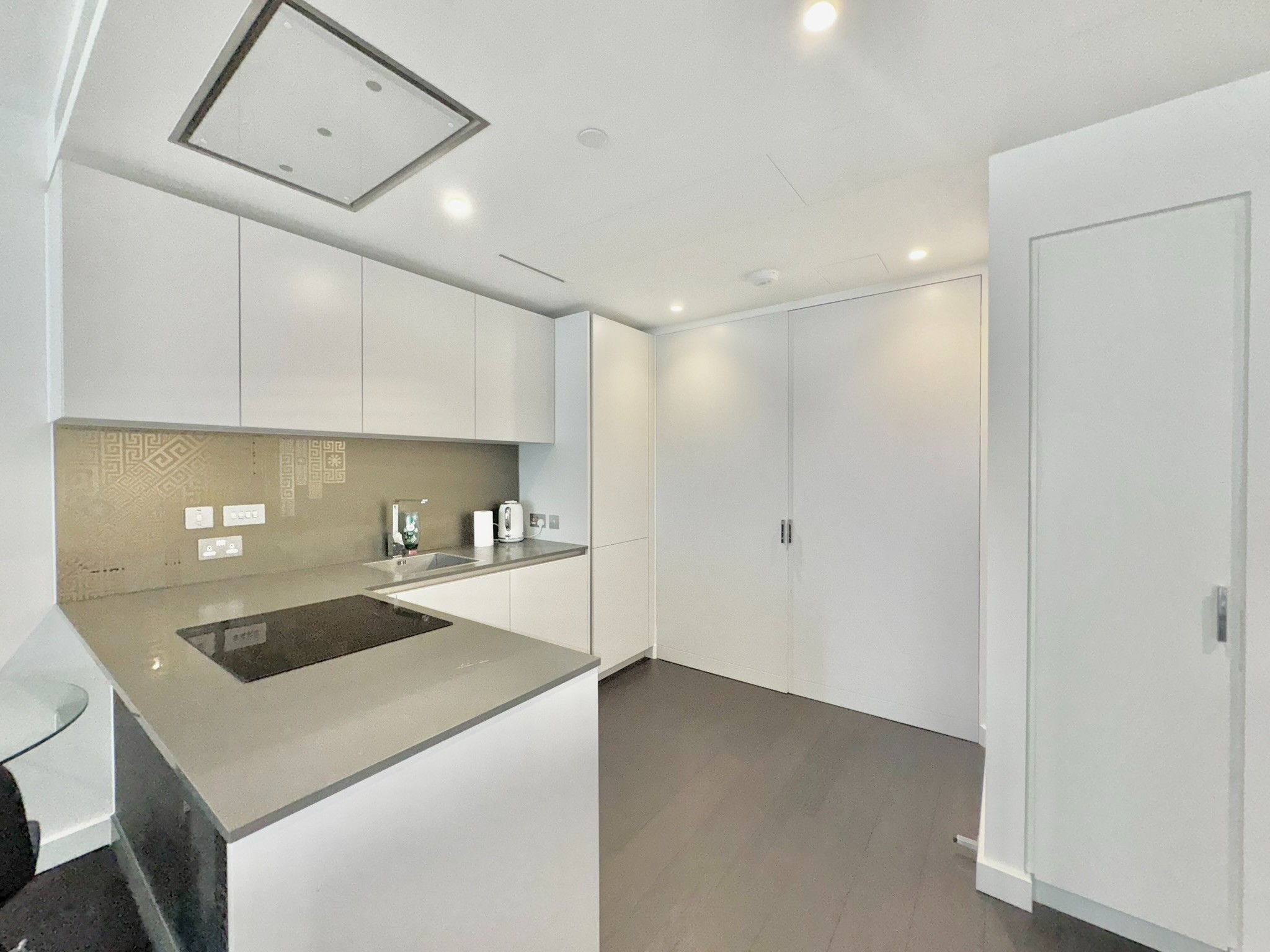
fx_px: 514
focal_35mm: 14
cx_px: 635
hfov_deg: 102.1
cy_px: 476
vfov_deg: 85.7
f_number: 2.2
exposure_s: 1/100
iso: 100
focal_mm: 2.22
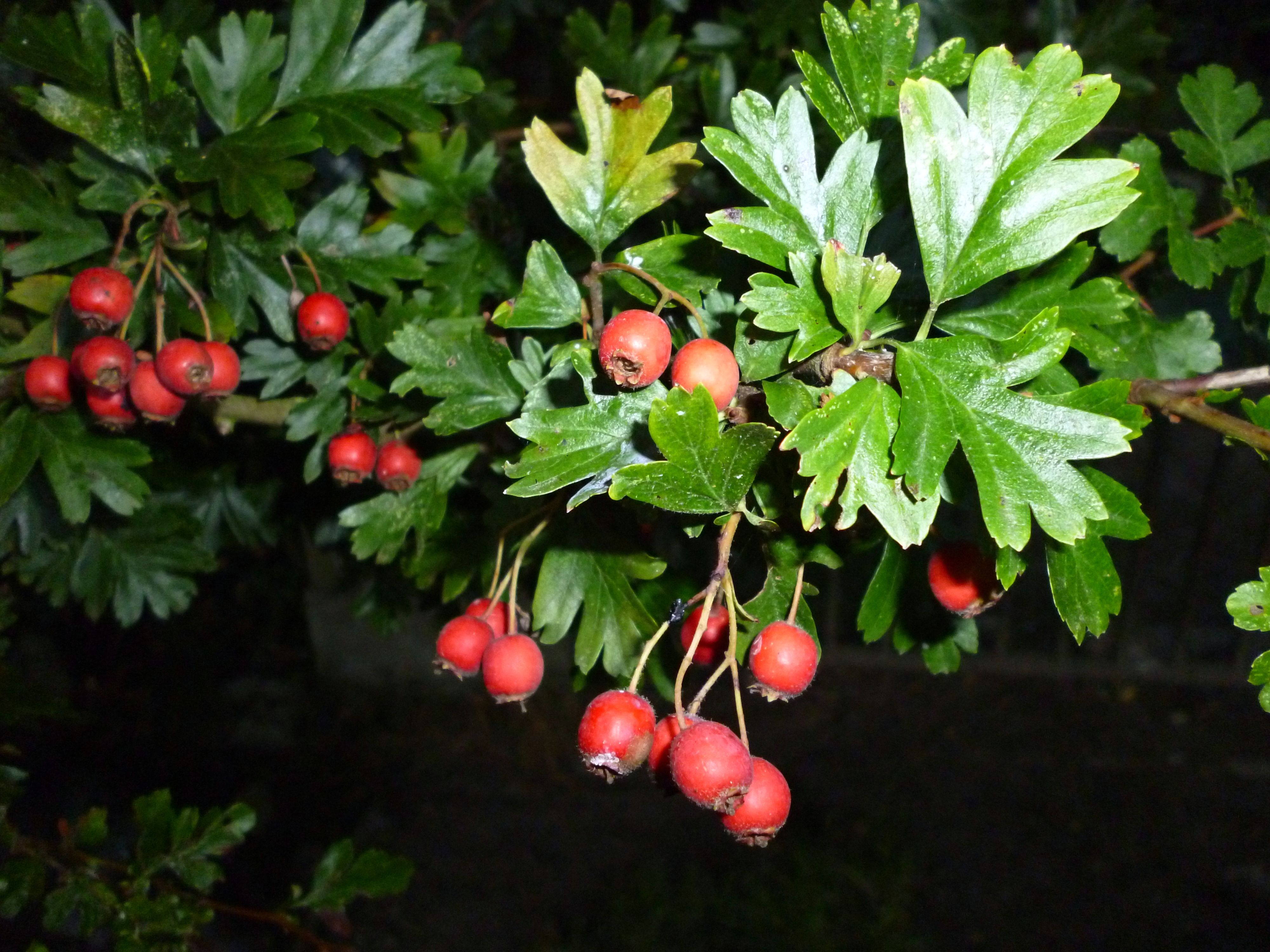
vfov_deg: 49.7
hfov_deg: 63.4
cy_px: 476
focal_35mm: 28
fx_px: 1027
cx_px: 635
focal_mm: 5
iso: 400
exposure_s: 1/60
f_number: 3.1
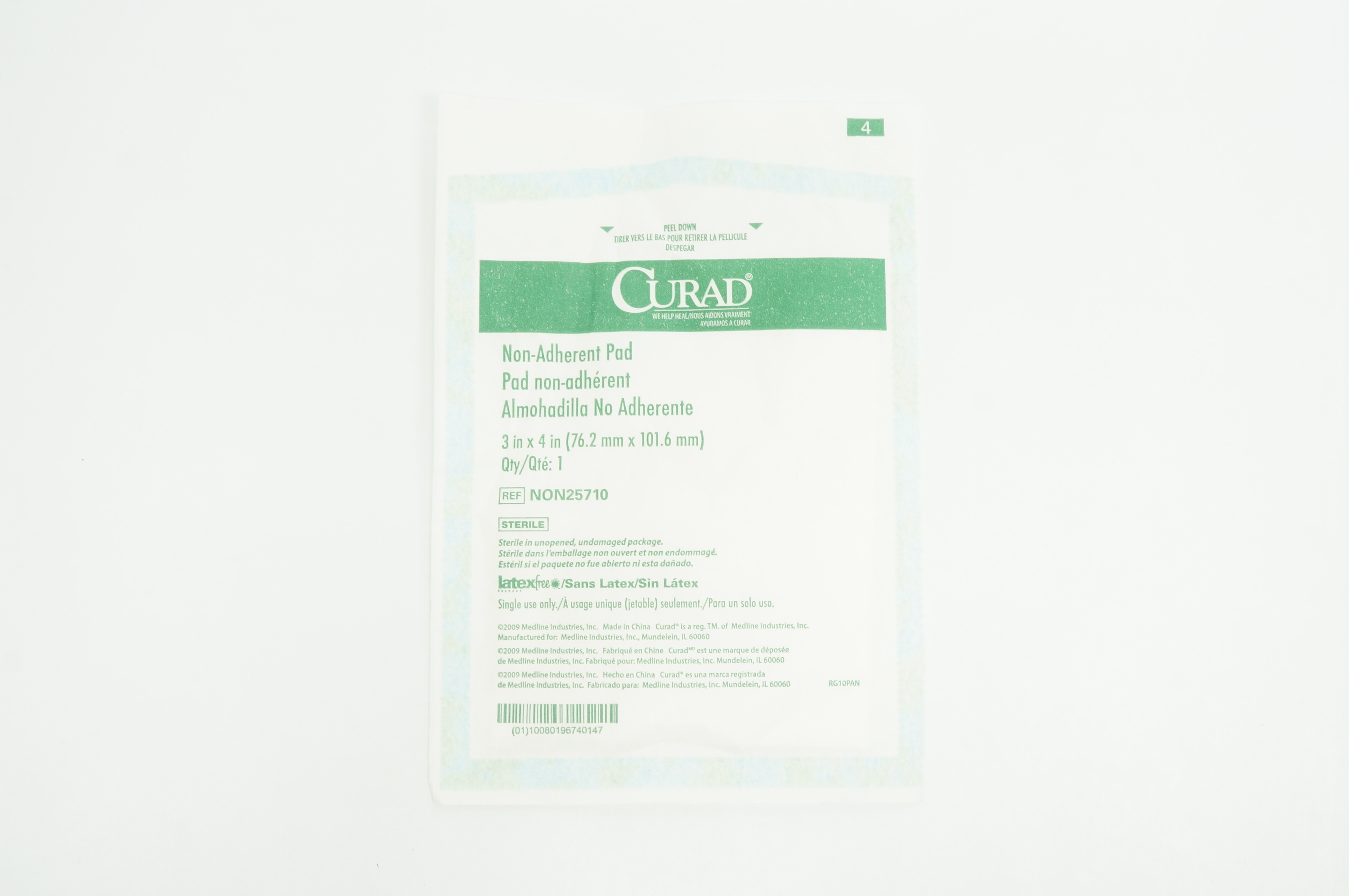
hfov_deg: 53.2
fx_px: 1348
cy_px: 448
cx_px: 674
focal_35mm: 36
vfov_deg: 36.8
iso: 400
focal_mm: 24
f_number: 9
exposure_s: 1/15
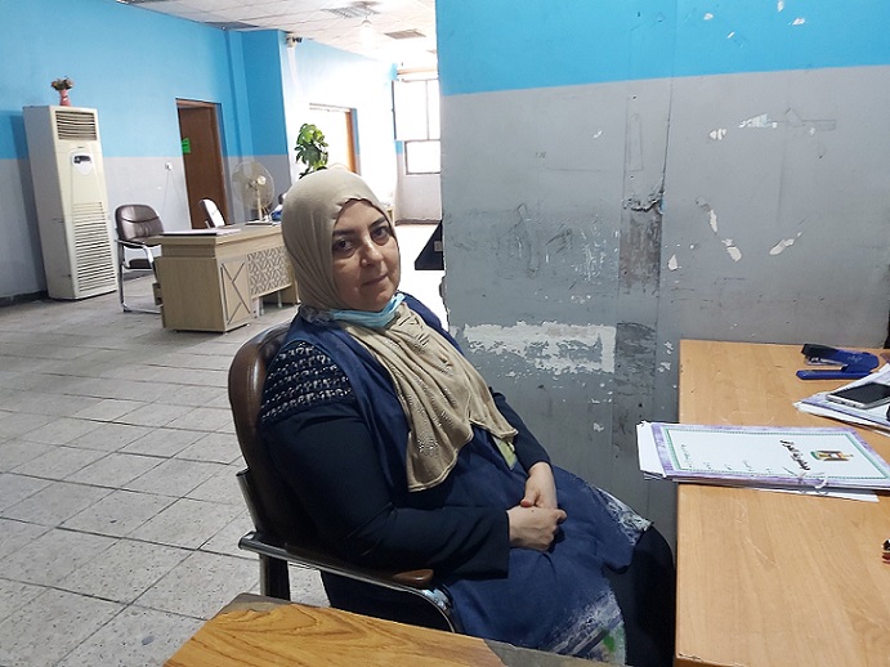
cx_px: 445
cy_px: 334
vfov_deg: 53.0
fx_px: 668
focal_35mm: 26
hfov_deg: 67.3
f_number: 1.7
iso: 320
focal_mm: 3.92
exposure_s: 1/33
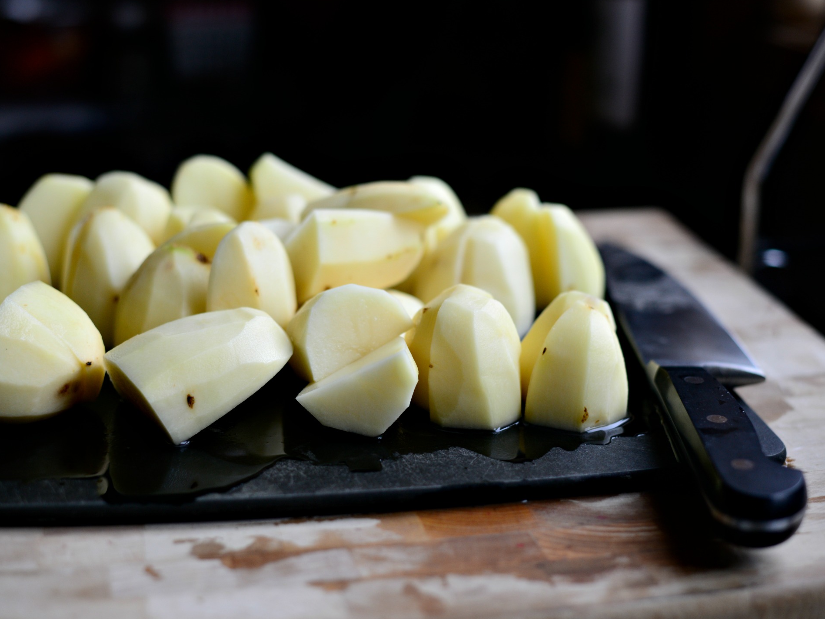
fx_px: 1311
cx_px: 456
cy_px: 309
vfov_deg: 26.6
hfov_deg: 34.9
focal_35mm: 55
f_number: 2.8
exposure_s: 1/200
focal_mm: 50
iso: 560
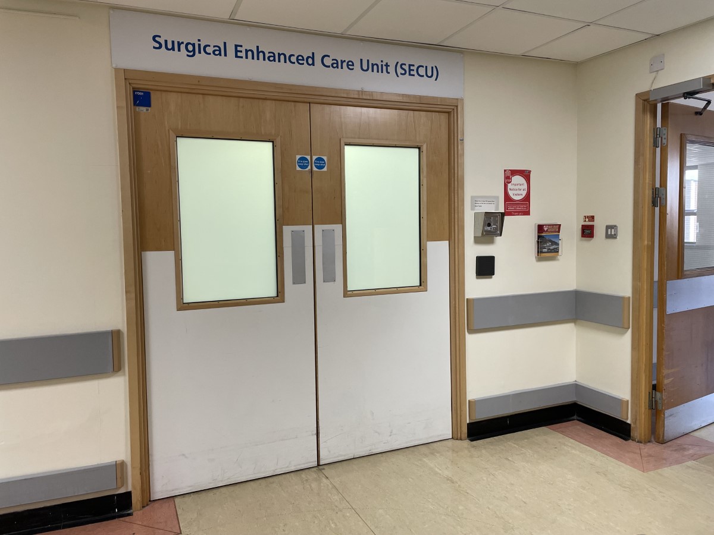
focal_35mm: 26
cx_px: 357
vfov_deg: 53.1
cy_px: 268
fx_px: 536
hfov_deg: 67.3
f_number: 1.6
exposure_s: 1/100
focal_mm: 4.2
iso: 125
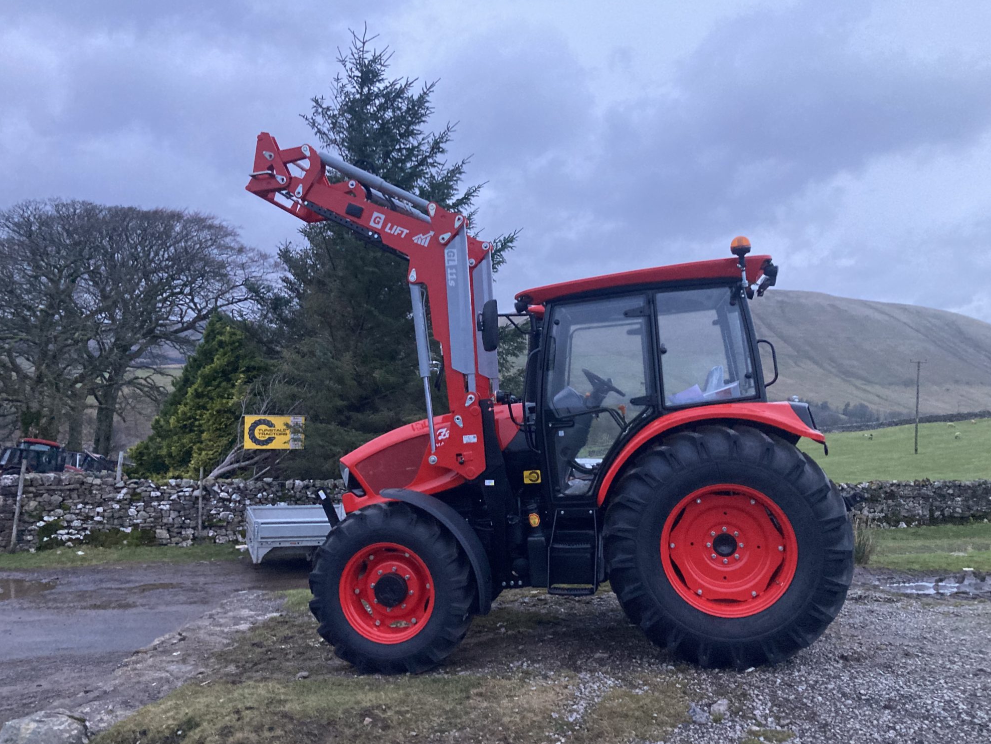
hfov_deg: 61.7
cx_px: 496
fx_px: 830
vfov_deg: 48.2
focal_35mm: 29
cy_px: 382
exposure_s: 1/44
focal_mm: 3.99
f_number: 1.8
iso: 320
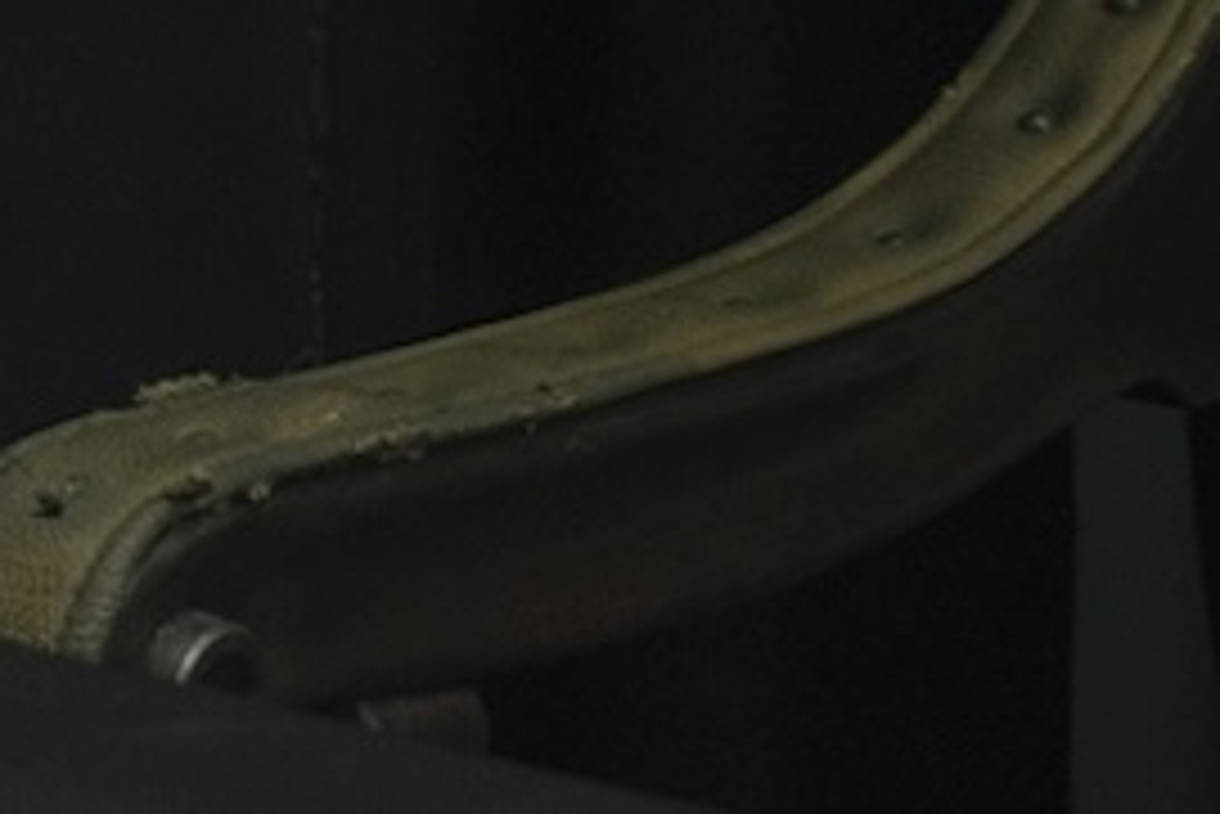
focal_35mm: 258
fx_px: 8748
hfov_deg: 7.9
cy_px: -1684
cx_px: -77
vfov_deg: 5.0
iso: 1000
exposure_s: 1/160
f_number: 2.8
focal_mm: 35
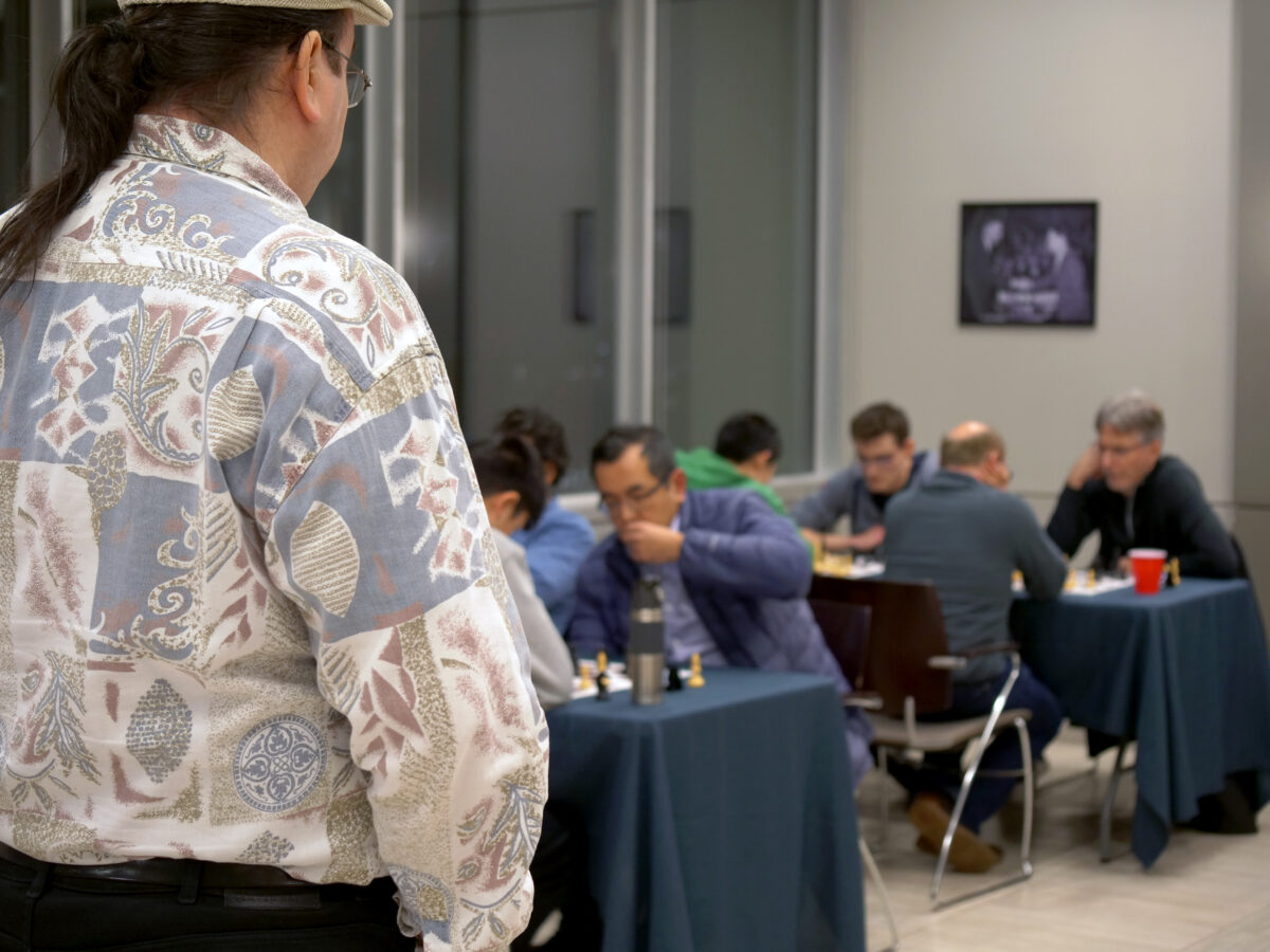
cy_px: 476
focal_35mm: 70
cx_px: 635
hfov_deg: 27.8
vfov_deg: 21.0
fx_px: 2568
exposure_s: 1/40
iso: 400
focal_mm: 35
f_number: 2.8
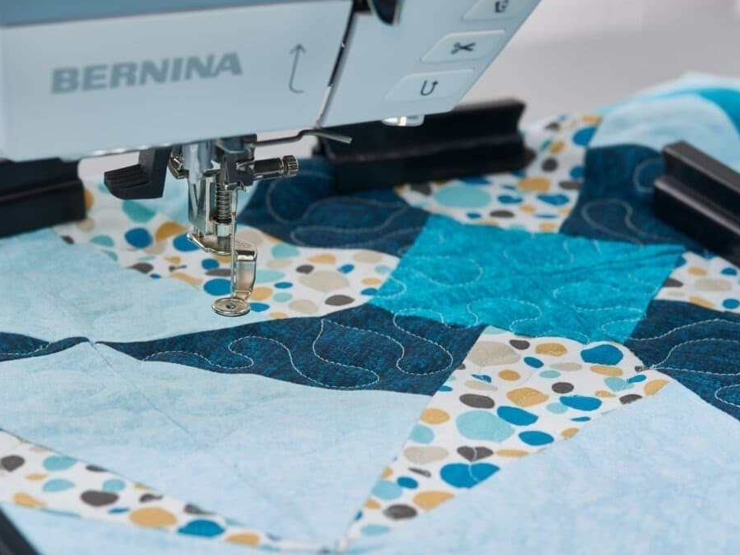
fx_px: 2437
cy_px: 277
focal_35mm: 114
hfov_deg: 17.3
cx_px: 368
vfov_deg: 13.0
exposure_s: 1/25
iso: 100
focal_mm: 105
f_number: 11
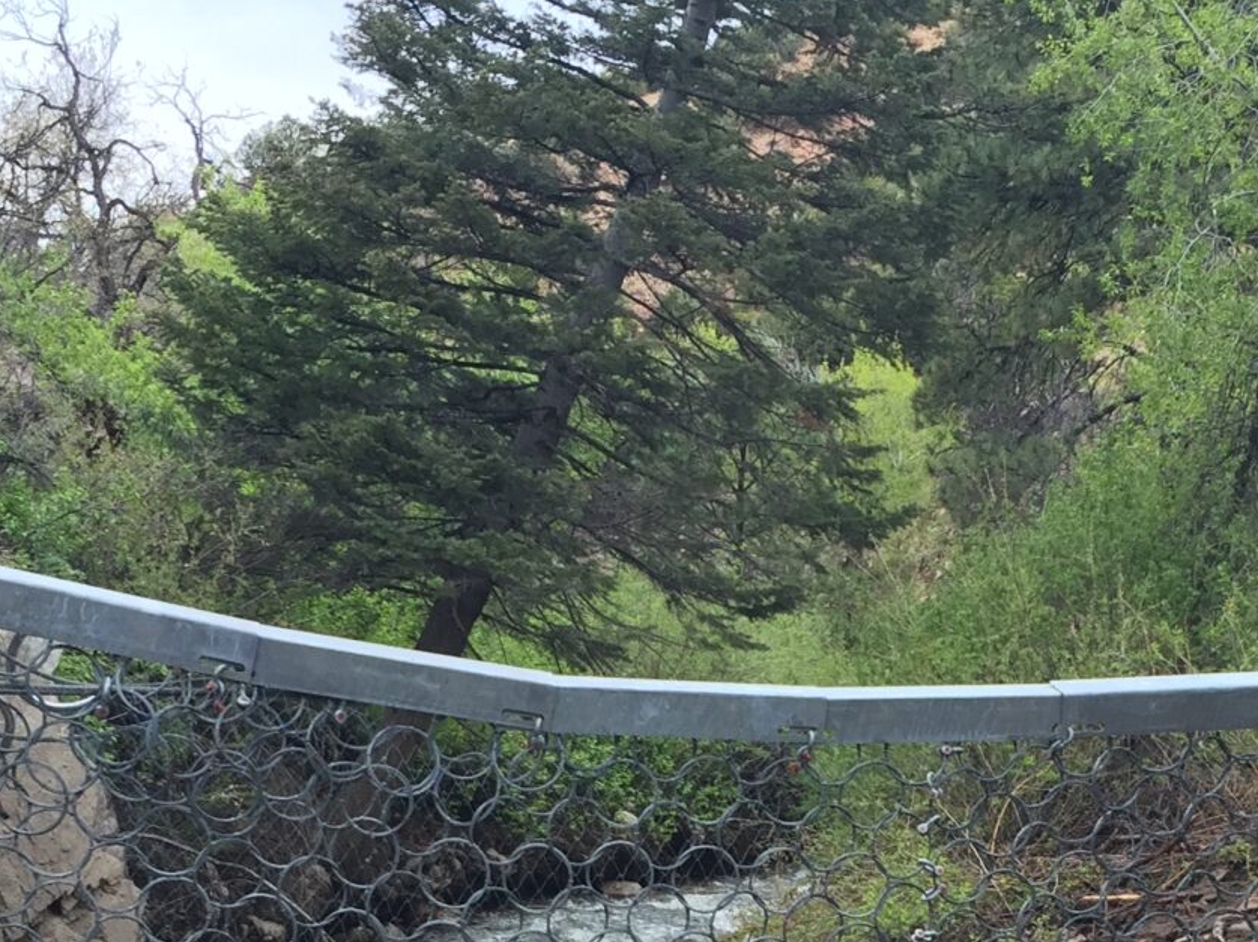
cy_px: 971
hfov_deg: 27.3
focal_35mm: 71
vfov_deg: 20.0
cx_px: 833
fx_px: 2579
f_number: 2.2
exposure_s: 1/120
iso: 40
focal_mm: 4.15
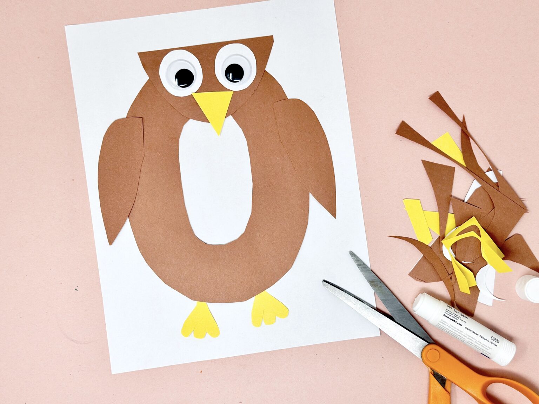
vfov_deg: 30.3
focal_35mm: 48
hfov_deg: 39.7
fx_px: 747
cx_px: 270
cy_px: 202
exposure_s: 1/292
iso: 80
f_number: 1.78
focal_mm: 6.86
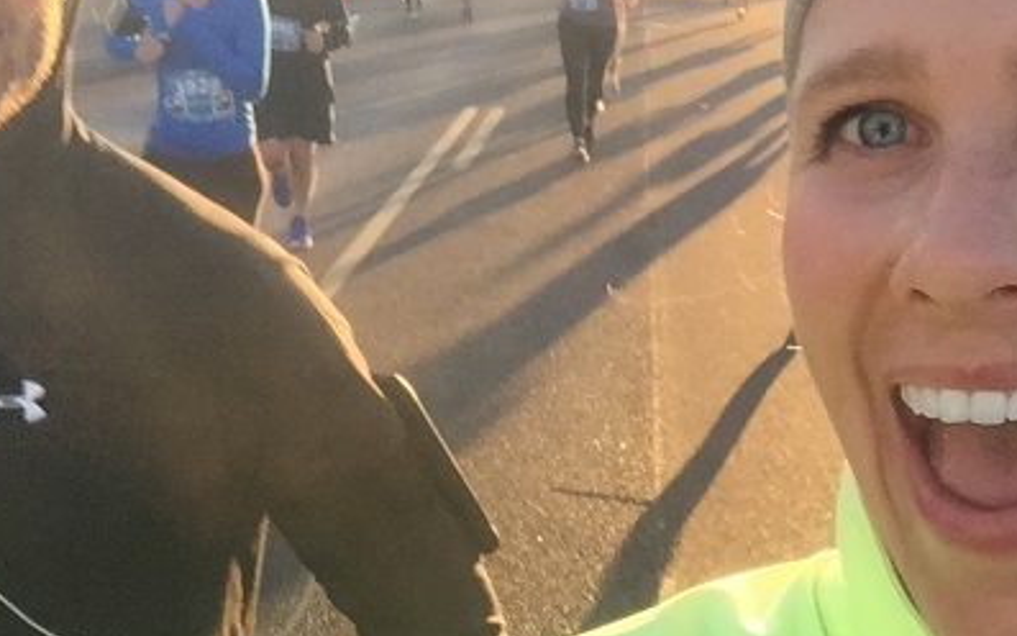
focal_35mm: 58
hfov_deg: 35.0
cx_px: 617
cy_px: 394
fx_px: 1607
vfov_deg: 22.3
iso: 32
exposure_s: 1/248
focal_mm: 2.65
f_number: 2.2
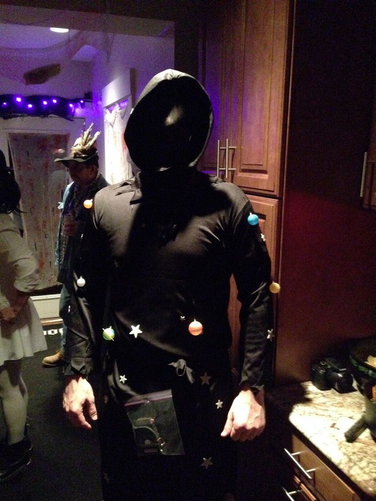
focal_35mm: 33
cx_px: 188
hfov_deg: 42.9
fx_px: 478
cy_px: 250
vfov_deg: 55.4
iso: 1600
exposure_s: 1/15
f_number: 2.4
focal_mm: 4.12
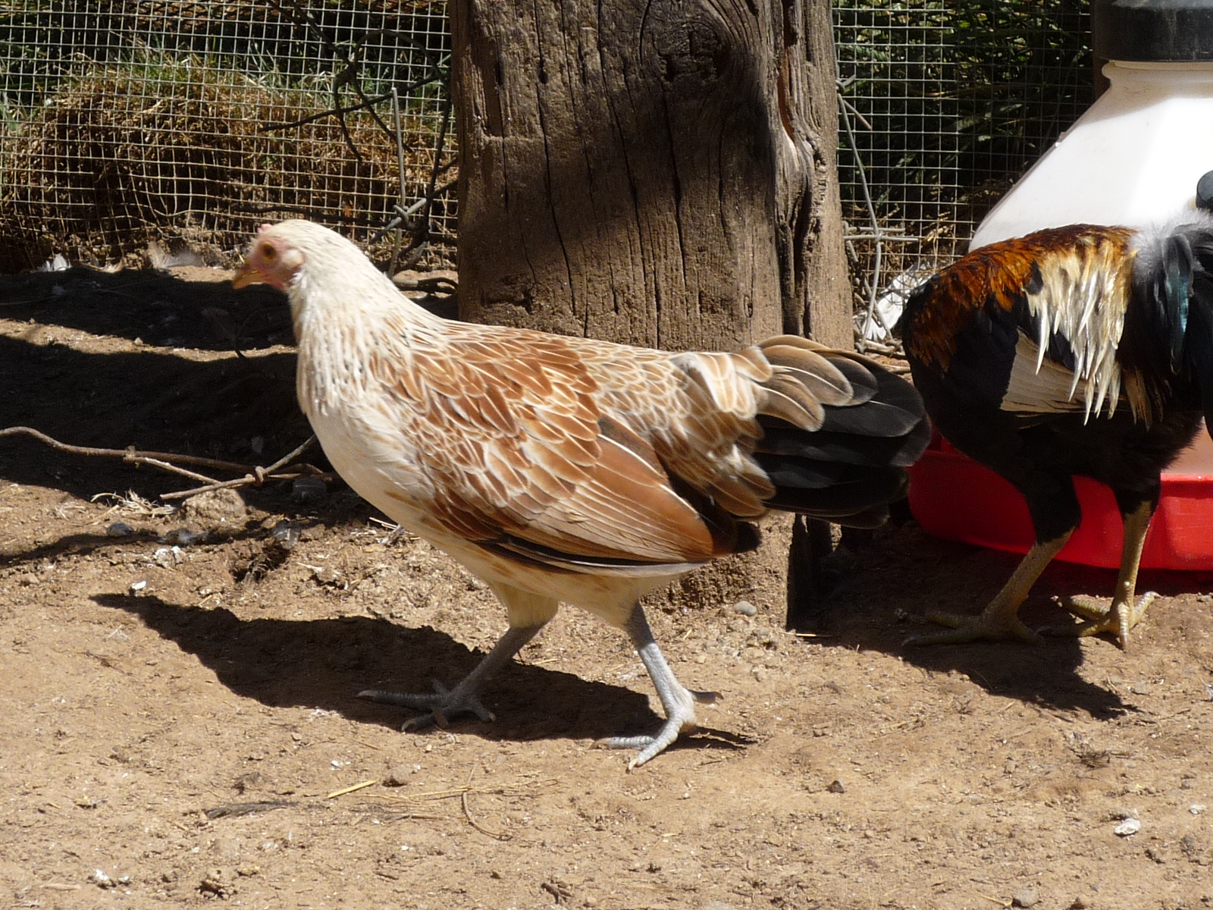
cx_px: 606
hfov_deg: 17.3
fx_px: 3995
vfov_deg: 13.0
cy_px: 455
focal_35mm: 114
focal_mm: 11.5
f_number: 5.2
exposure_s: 1/400
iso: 100
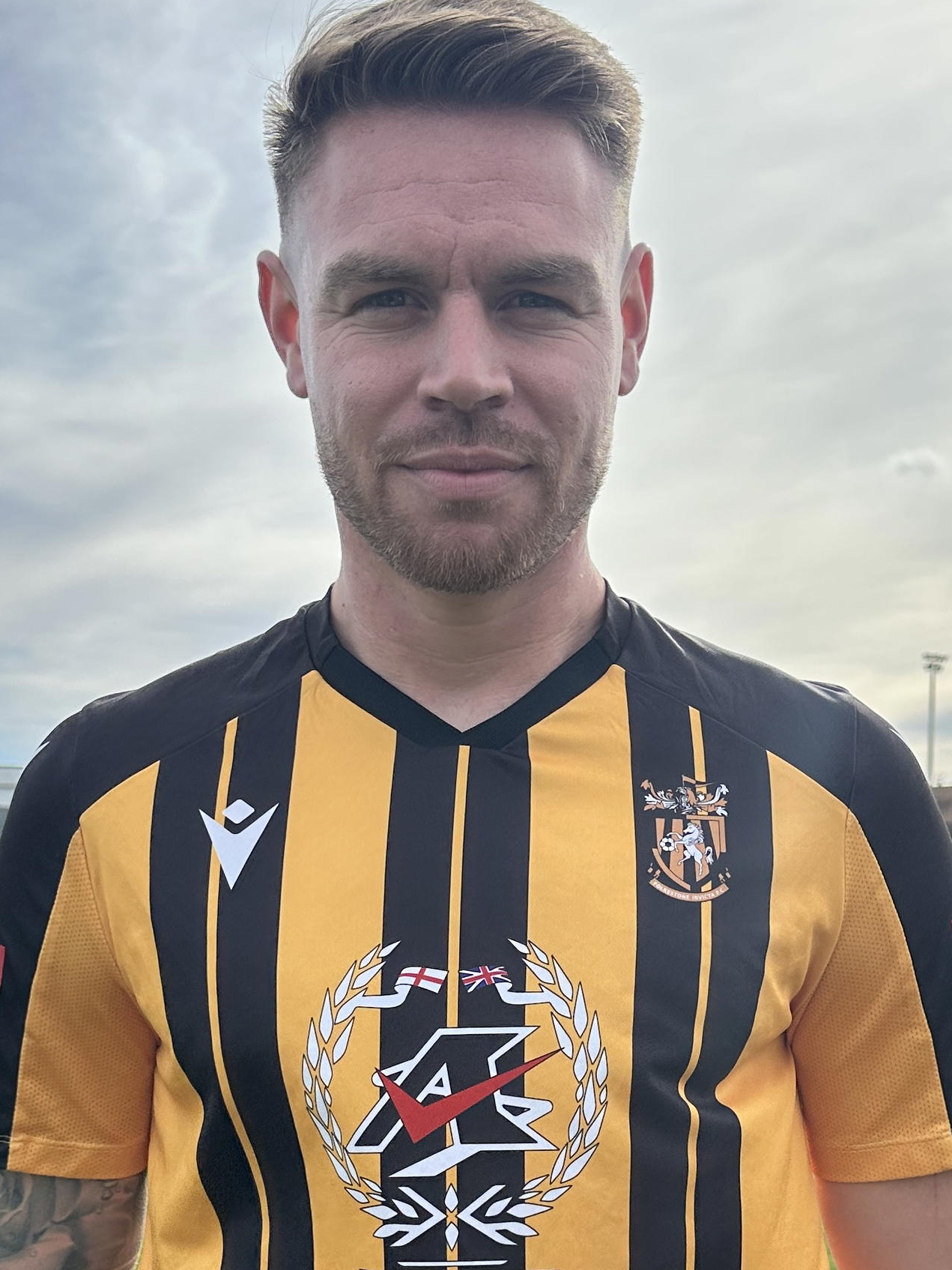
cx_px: 473
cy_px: 650
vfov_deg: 61.7
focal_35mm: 29
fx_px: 1064
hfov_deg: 48.2
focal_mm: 6.86
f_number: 1.78
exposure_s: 1/6623
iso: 80
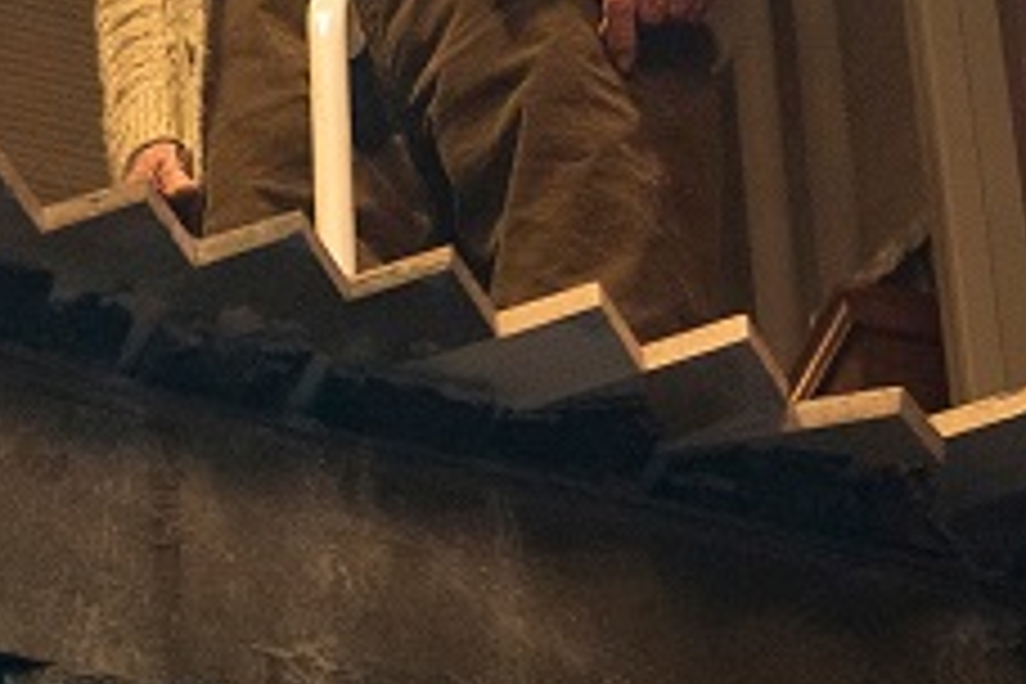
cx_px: -207
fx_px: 7495
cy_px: -14
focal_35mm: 263
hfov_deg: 7.8
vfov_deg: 5.2
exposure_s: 1/80
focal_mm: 50
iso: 1000
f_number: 2.8
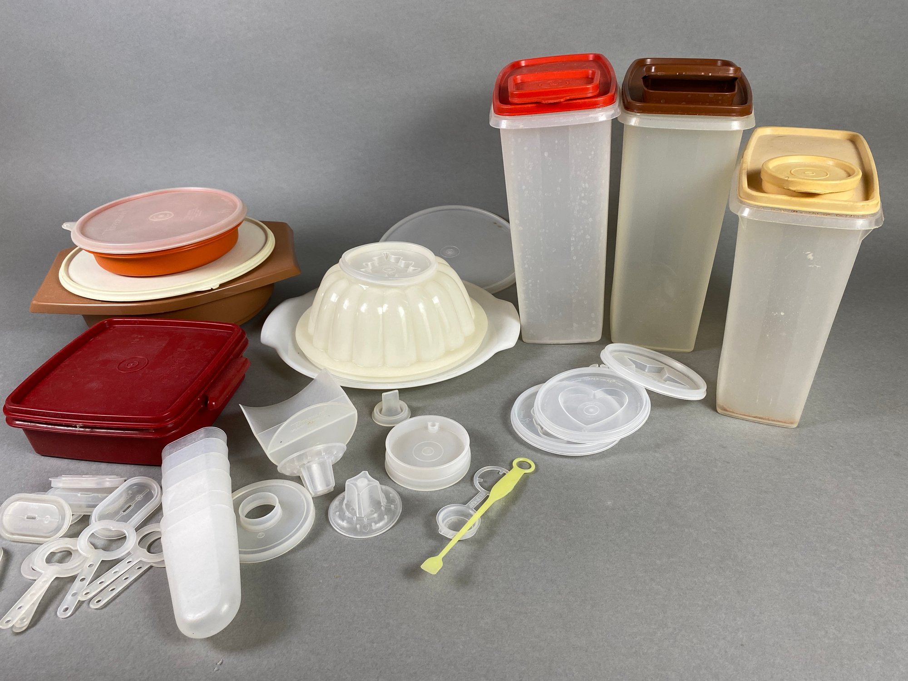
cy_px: 340
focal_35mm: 26
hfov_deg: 67.3
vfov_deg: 53.1
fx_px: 682
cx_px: 454
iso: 80
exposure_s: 1/120
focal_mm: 4.25
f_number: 1.8
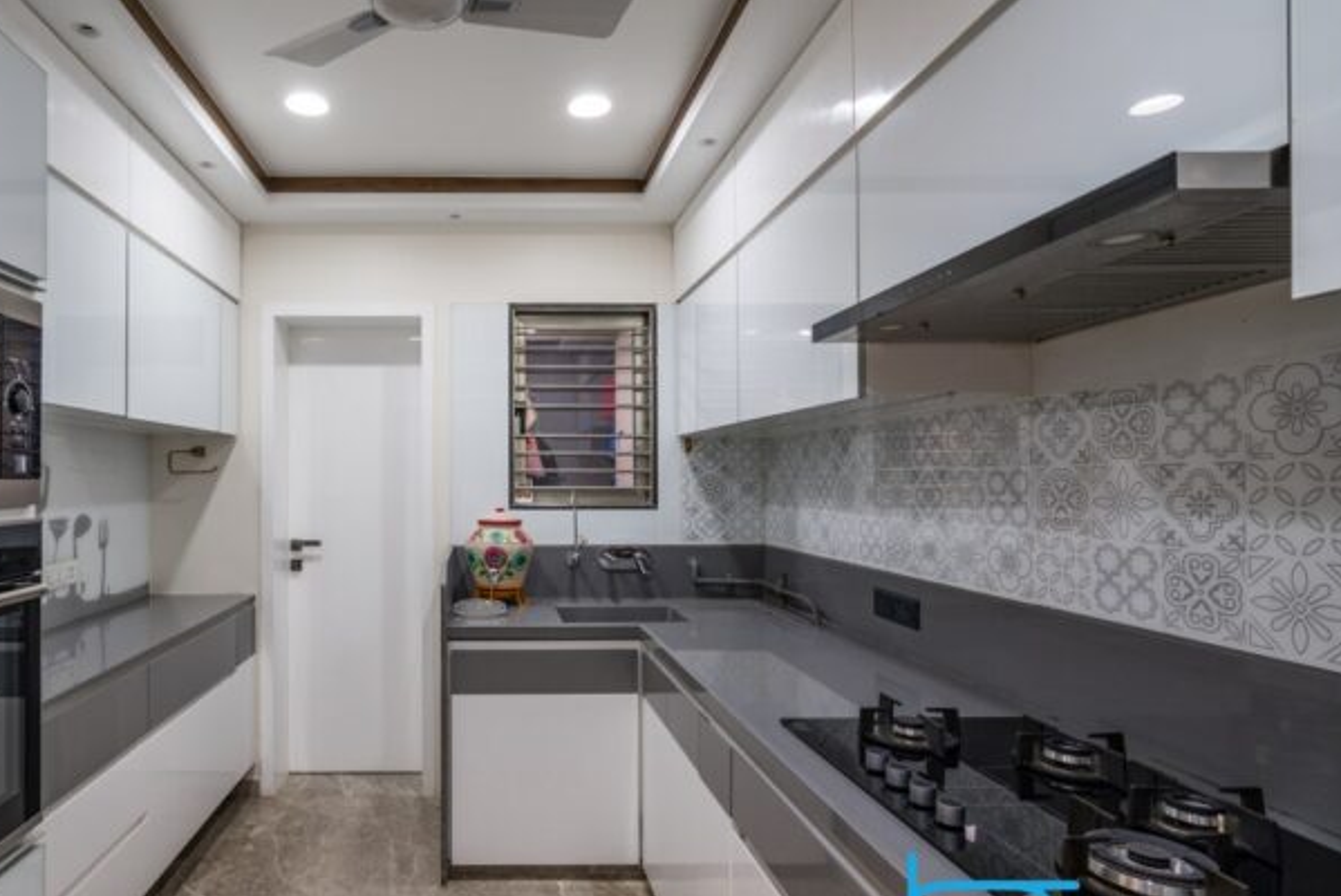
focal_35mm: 20
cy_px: 506
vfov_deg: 61.8
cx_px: 518
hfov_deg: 82.6
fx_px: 745
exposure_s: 1/5
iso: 100
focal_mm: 16
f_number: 9
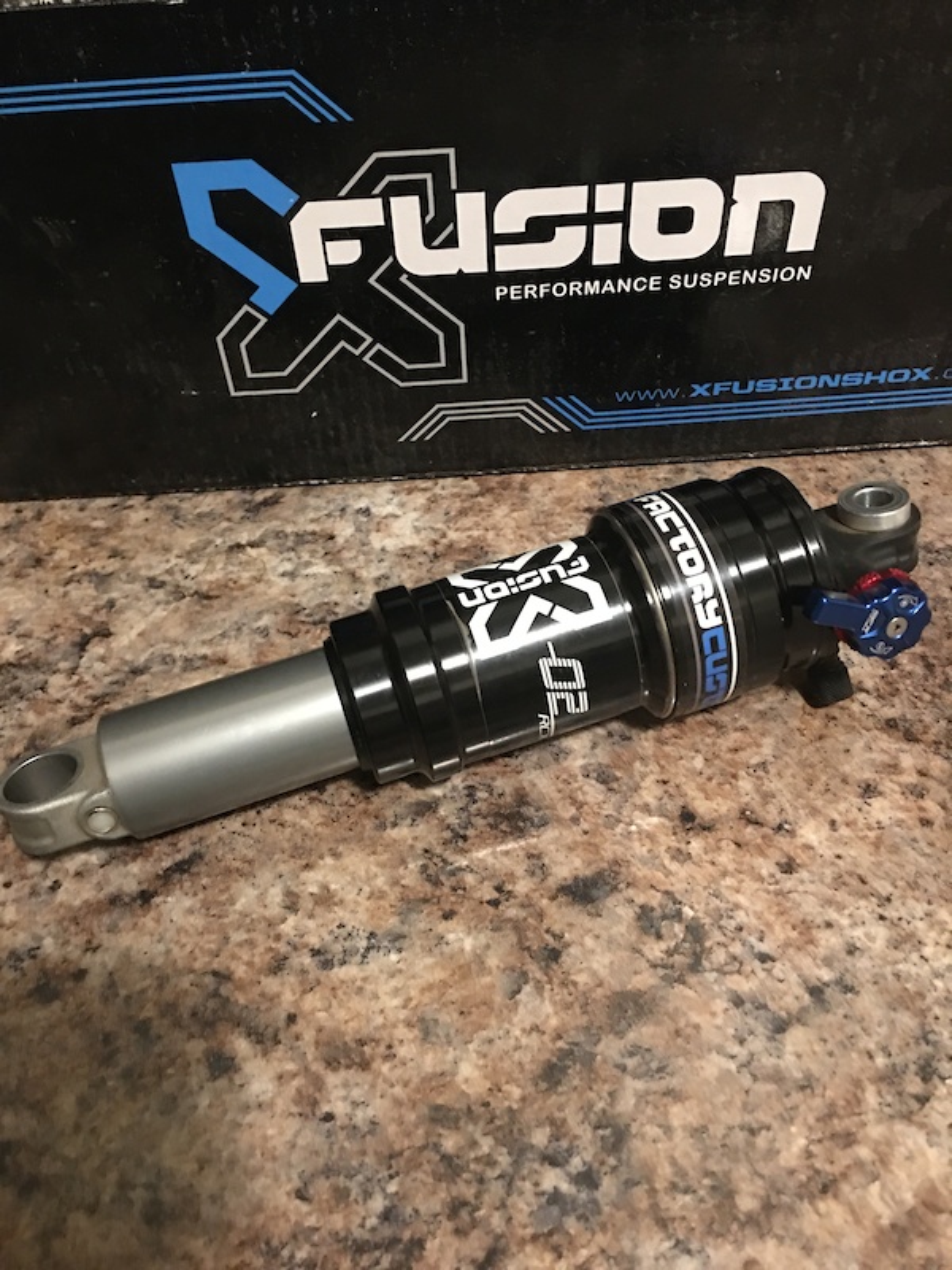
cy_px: 635
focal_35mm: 29
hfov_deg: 48.2
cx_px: 476
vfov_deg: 61.7
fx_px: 1063
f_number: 2.2
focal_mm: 4.15
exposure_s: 1/4
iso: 80
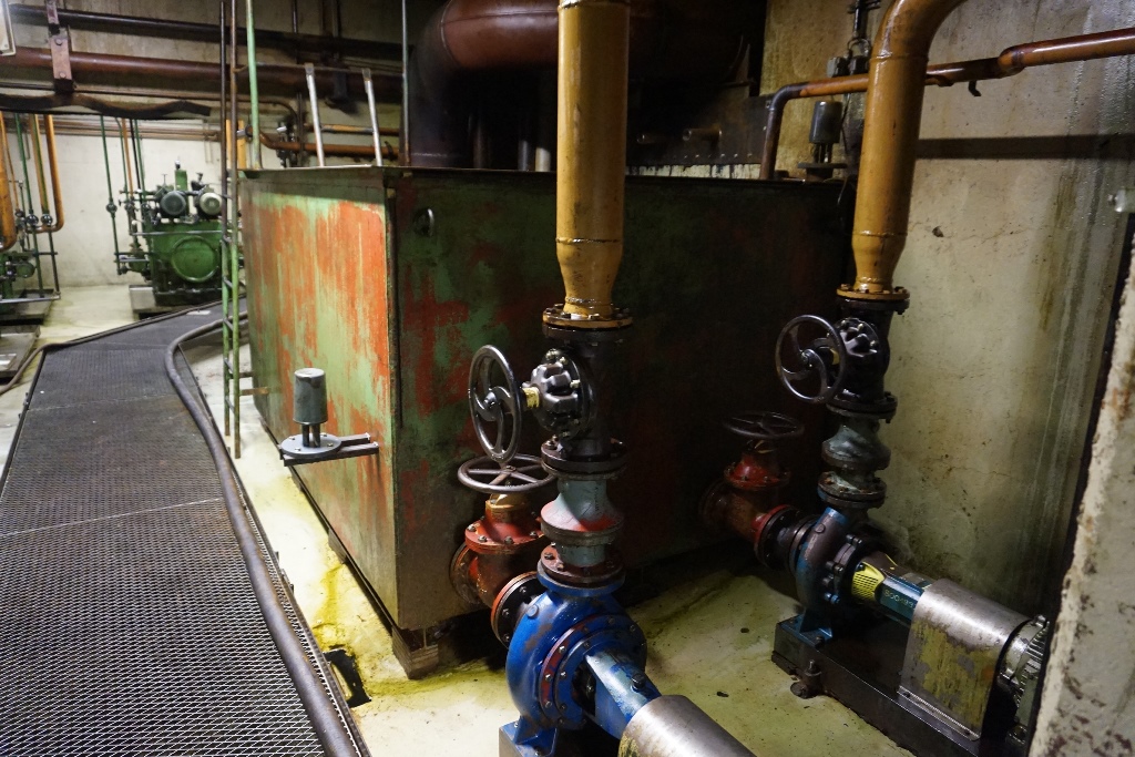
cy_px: 378
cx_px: 568
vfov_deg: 53.1
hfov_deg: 73.7
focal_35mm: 24
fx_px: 757
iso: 3200
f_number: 3.5
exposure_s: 1/30
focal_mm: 16
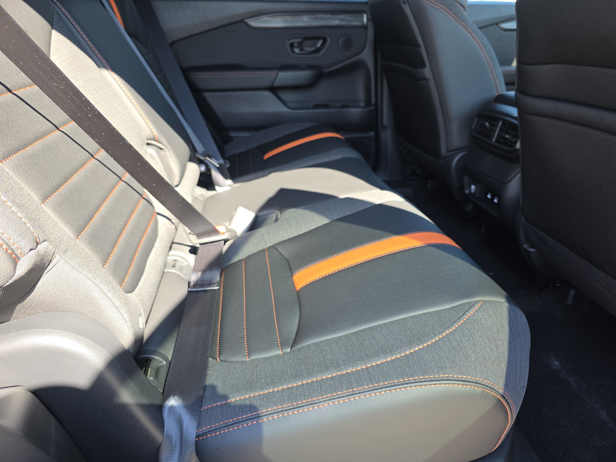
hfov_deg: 73.9
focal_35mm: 23
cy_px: 231
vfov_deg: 58.9
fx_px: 409
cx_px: 308
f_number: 1.7
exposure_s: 1/180
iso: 50
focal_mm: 6.3
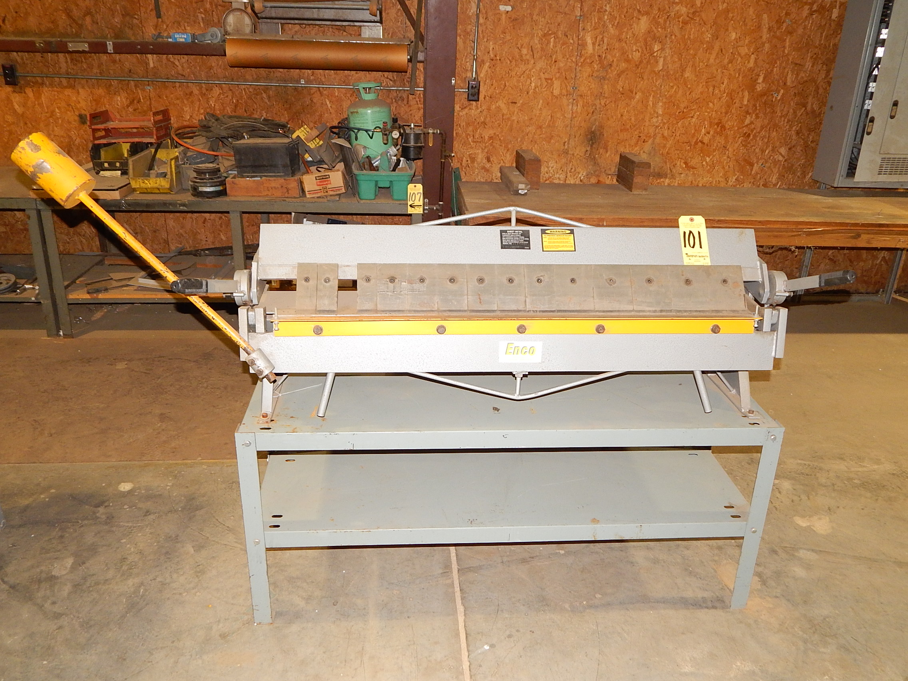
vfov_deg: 49.7
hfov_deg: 63.4
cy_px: 340
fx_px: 734
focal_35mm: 28
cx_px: 454
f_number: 3.2
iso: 280
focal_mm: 5.1
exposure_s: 1/30
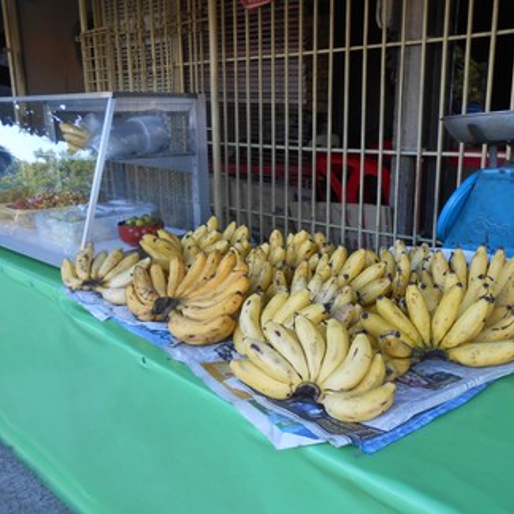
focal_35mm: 34
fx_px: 571
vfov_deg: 48.4
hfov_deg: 48.4
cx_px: 278
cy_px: 281
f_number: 3.5
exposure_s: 1/40
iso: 80
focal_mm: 4.6
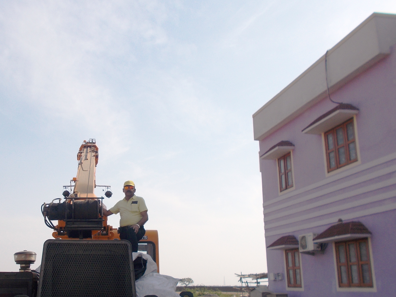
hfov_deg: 46.7
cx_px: 118
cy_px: 185
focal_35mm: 39
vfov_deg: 36.6
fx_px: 446
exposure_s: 1/250
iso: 80
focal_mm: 4.6
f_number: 8
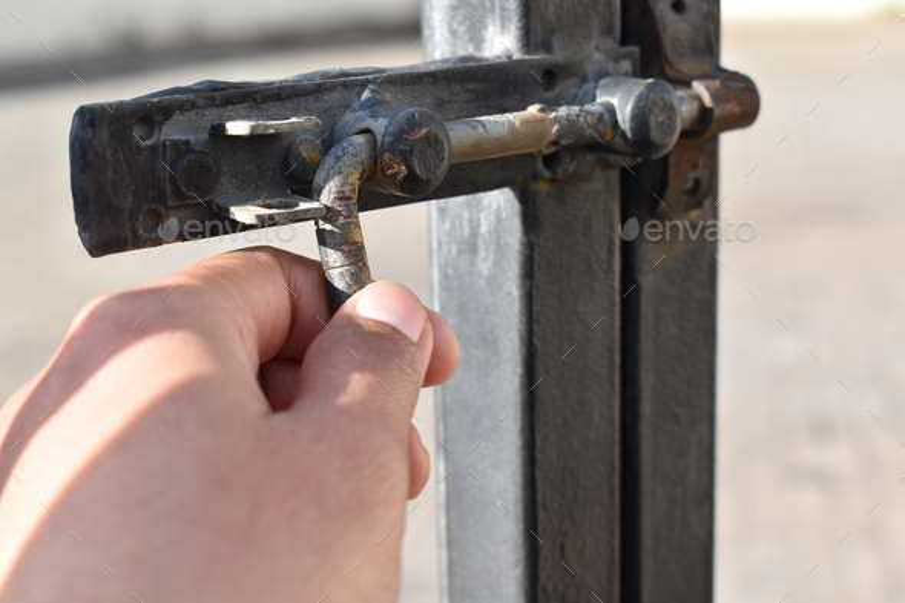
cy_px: 302
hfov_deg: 29.9
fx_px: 1696
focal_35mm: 68
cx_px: 452
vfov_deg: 20.2
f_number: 8
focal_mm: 45
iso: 220
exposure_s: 1/250
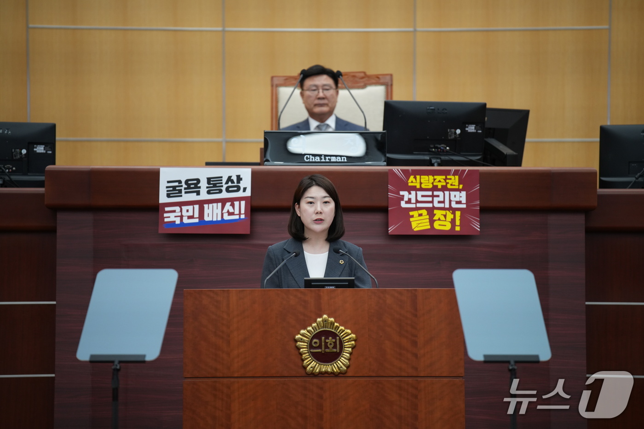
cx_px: 322
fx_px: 3577
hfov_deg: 10.3
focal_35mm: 200
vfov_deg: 6.9
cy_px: 214
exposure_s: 1/125
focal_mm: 200
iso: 800
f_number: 2.8
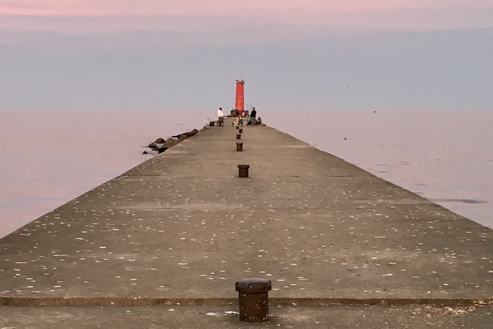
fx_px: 767
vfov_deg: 23.9
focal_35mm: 56
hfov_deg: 35.6
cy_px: 68
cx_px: 236
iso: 64
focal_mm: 4.15
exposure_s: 1/30
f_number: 2.2
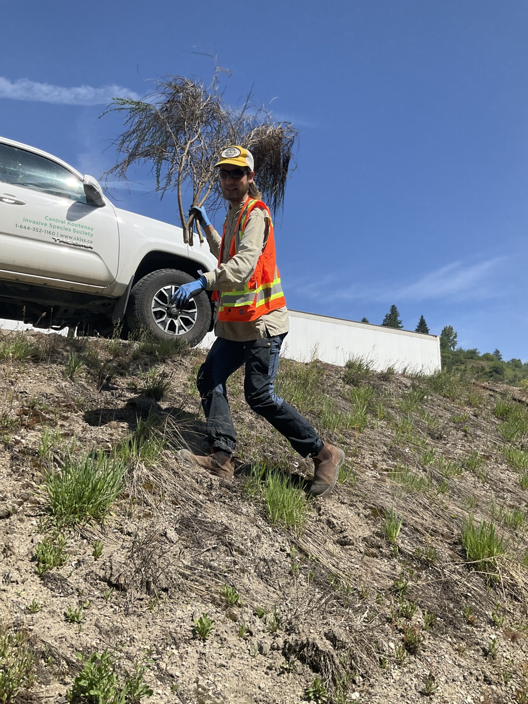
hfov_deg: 48.2
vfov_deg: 61.7
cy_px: 352
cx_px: 264
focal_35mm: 29
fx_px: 590
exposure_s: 1/1848
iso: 25
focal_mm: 3
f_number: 1.8
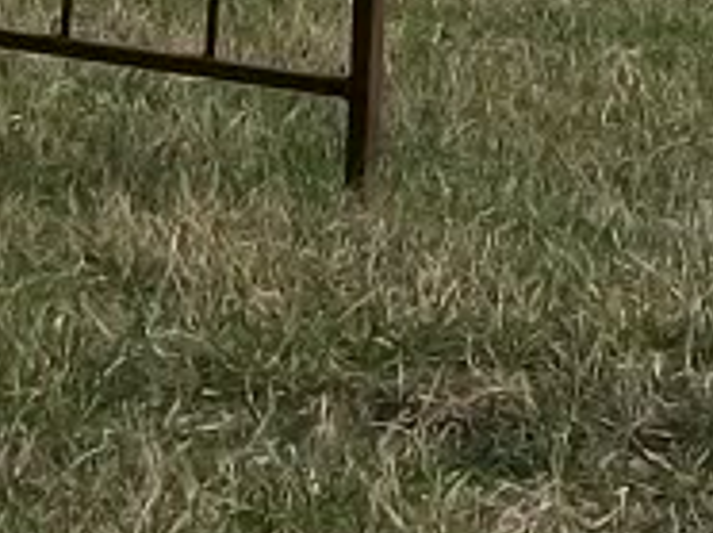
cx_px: 905
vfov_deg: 5.7
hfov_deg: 7.9
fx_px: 5102
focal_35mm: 248
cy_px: -943
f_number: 4.8
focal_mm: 6
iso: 80
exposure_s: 1/800
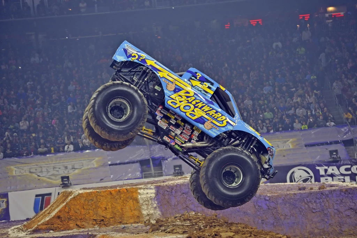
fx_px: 1635
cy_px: 119
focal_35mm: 165
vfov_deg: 8.3
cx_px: 178
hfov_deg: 12.5
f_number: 3.5
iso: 800
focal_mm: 165
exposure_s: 1/500
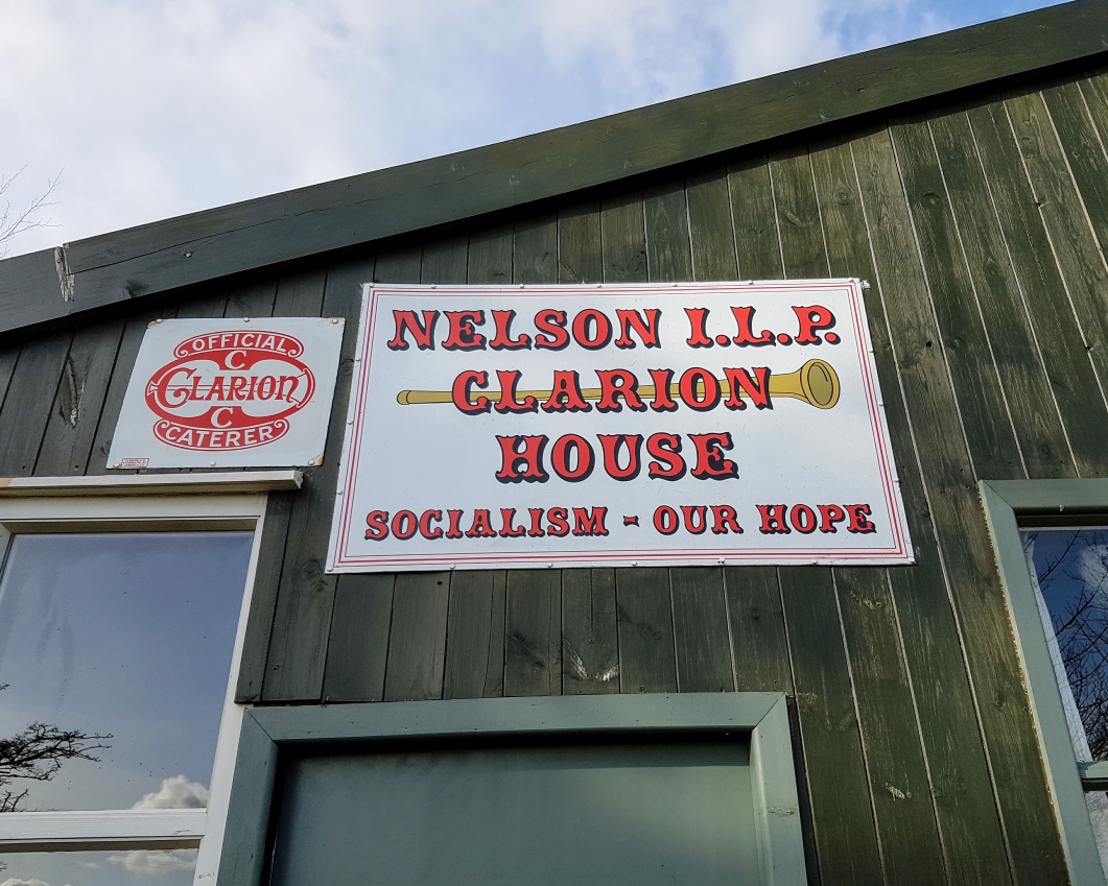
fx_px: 918
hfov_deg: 62.1
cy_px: 436
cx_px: 605
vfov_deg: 51.5
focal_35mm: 28
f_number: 1.7
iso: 40
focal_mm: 4.2
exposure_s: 1/1392
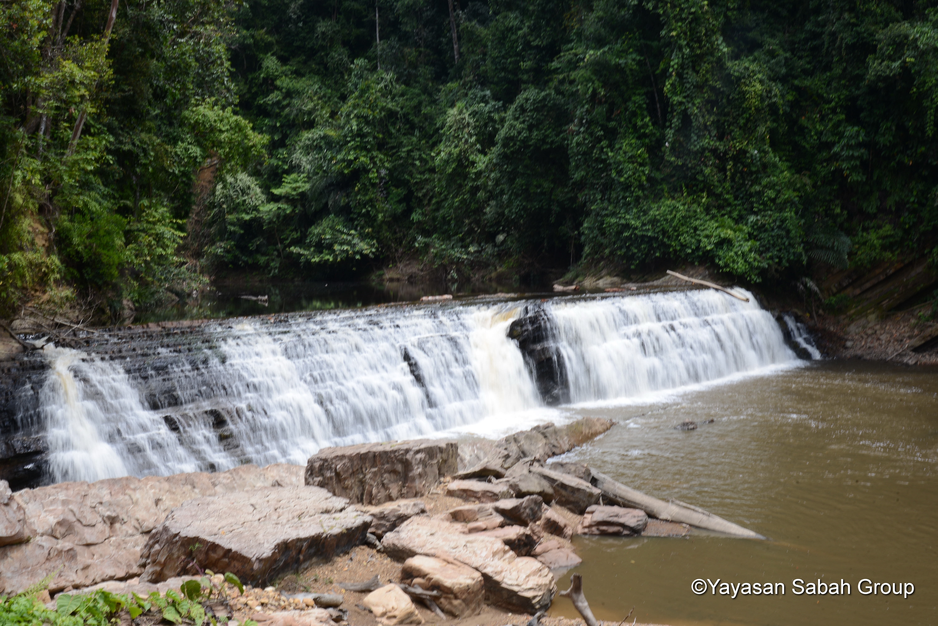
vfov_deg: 33.4
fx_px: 1043
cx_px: 469
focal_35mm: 40
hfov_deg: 48.4
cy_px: 313
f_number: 20
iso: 125
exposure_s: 1/15
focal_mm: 40
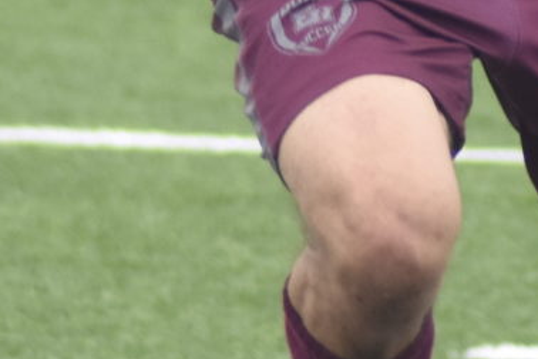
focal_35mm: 1575
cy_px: -187
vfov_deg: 0.9
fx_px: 23541
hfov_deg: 1.3
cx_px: 194
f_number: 4.5
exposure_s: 1/1250
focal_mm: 155
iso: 640
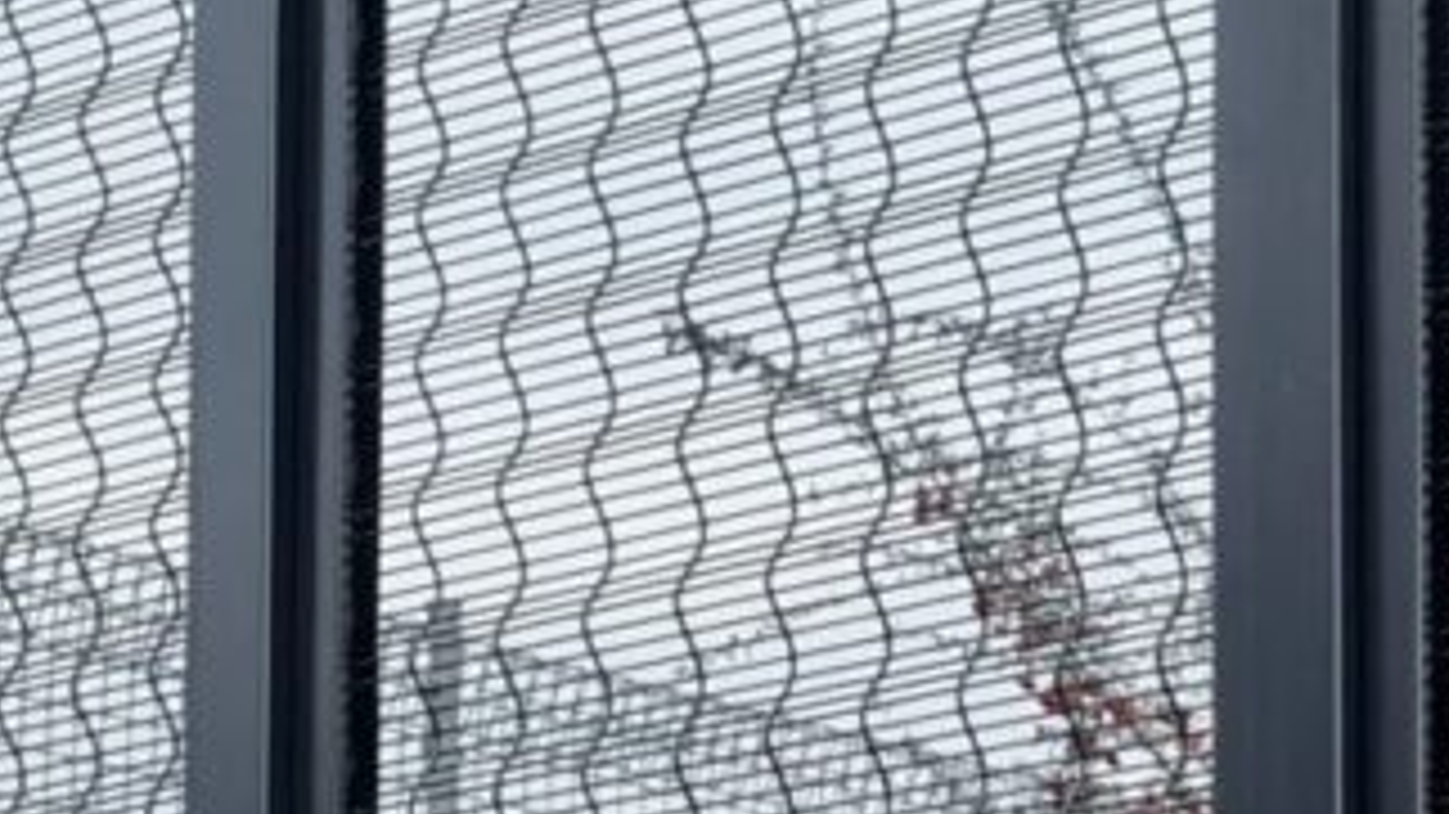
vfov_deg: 6.5
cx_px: 1404
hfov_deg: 11.9
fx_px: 6915
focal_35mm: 180
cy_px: 1615
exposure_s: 1/2232
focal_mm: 5.4
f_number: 1.8
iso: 50
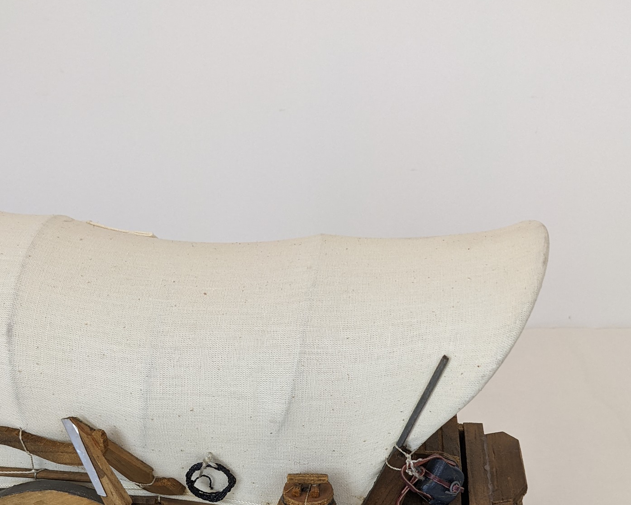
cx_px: 266
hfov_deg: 38.0
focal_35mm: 49
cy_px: 516
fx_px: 915
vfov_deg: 28.7
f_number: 1.73
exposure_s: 1/49.9
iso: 72
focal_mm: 4.38
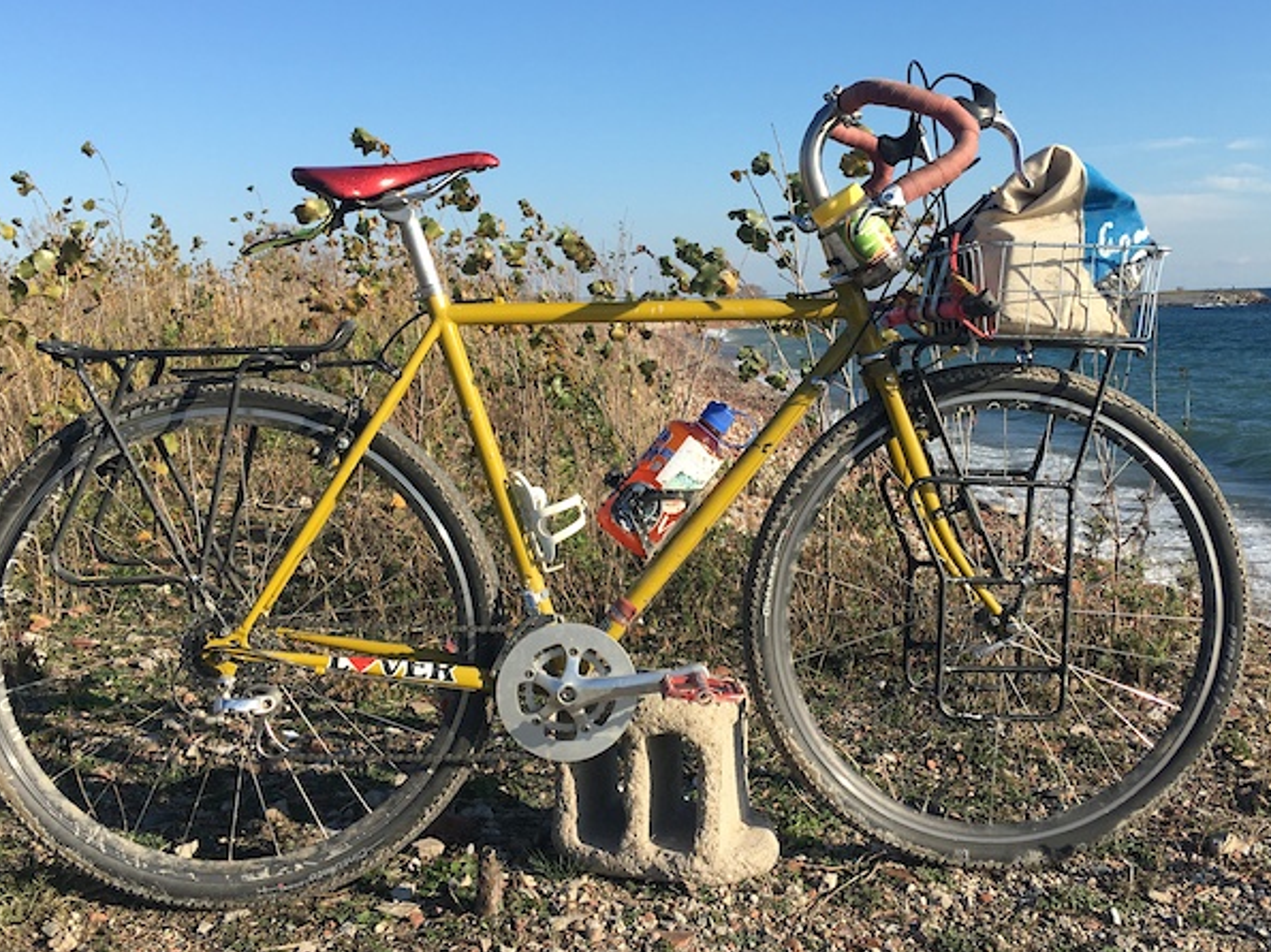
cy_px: 427
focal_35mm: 39
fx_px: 1432
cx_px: 671
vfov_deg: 36.8
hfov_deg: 47.8
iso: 25
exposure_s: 1/1183
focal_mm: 4.15
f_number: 2.2
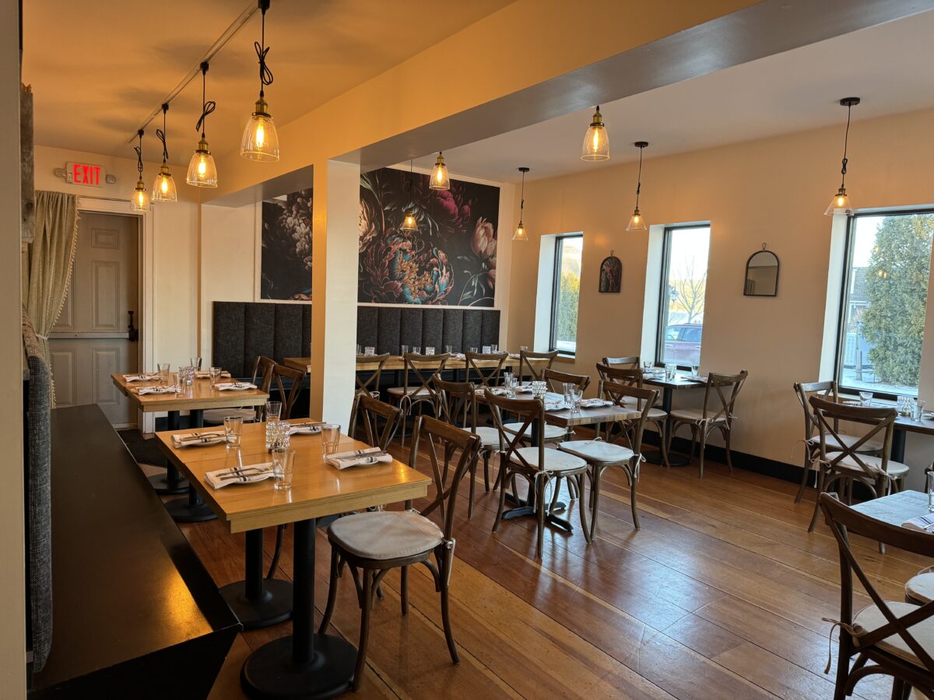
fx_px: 648
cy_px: 350
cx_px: 467
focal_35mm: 24
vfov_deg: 56.8
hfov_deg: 71.6
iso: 200
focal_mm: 6.86
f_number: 1.78
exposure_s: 1/60
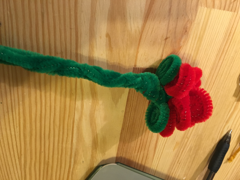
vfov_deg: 48.2
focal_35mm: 29
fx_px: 201
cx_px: 120
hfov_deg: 61.7
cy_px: 90
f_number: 2.2
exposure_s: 1/30
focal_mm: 4.15
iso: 160
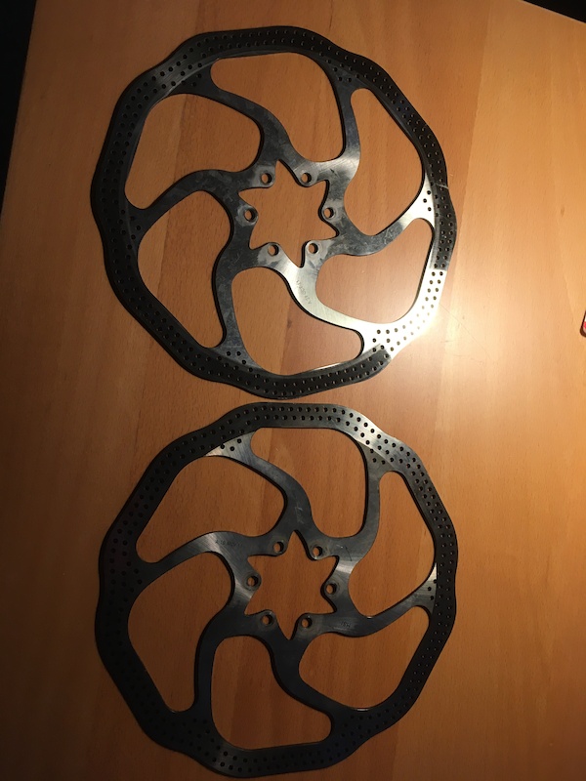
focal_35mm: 29
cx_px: 293
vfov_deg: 61.7
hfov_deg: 48.2
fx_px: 655
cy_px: 390
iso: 32
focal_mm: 4.15
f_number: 2.2
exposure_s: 1/30
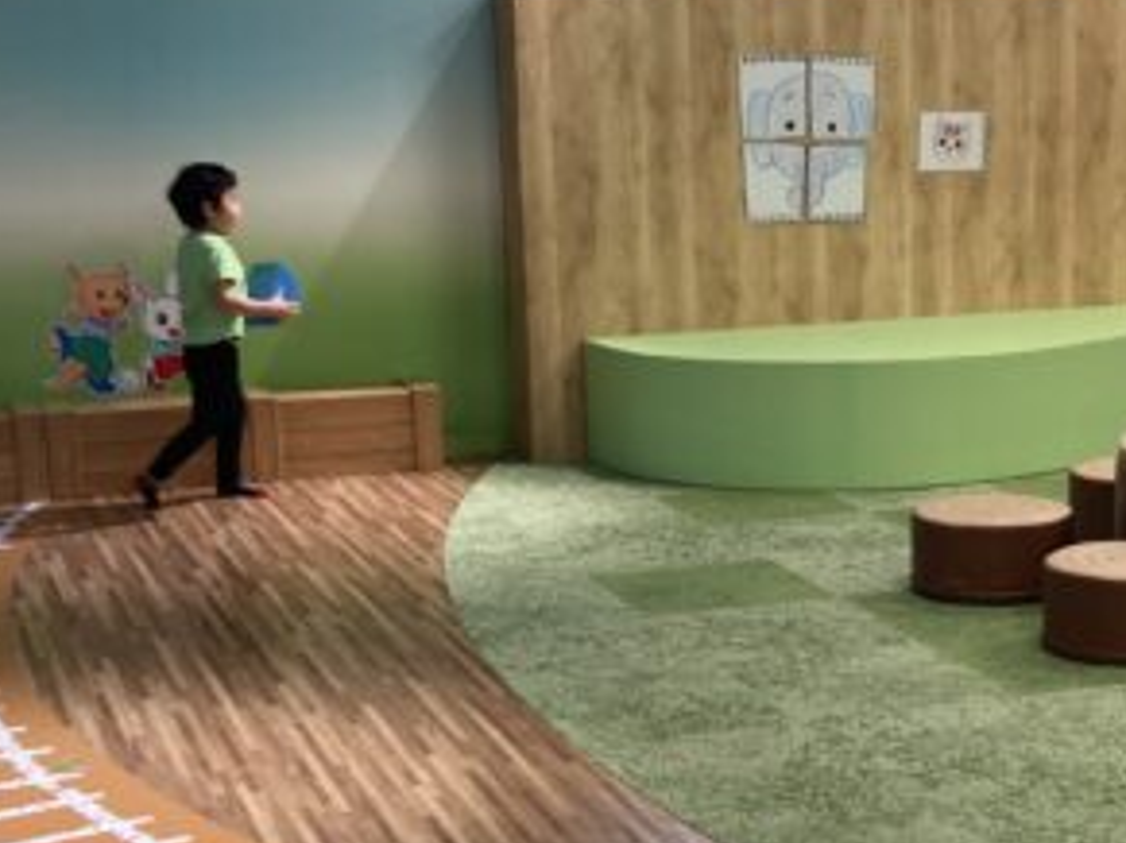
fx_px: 2406
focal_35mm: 74
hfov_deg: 26.2
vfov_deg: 19.7
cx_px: 774
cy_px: 626
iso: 50
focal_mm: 3.99
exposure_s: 1/50
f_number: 1.8
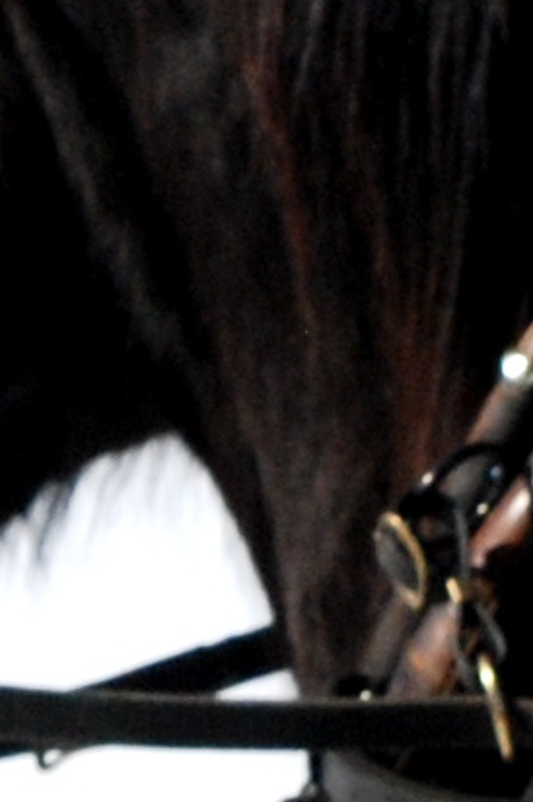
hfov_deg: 1.3
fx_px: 23572
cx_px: 54
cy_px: 117
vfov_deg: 1.9
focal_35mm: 1060
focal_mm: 75
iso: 400
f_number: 8
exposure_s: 1/1000
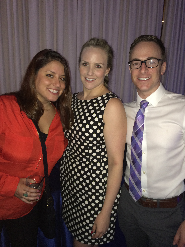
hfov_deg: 48.2
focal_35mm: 29
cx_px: 92
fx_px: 207
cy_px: 124
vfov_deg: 61.7
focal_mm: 4.15
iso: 125
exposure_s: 1/16
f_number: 2.2
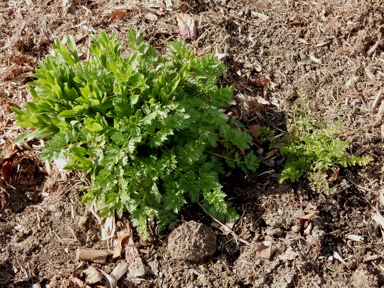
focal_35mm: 84
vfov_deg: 17.6
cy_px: 144
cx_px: 192
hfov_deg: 23.3
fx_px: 932
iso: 125
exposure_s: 1/160
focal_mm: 14.9
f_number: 5
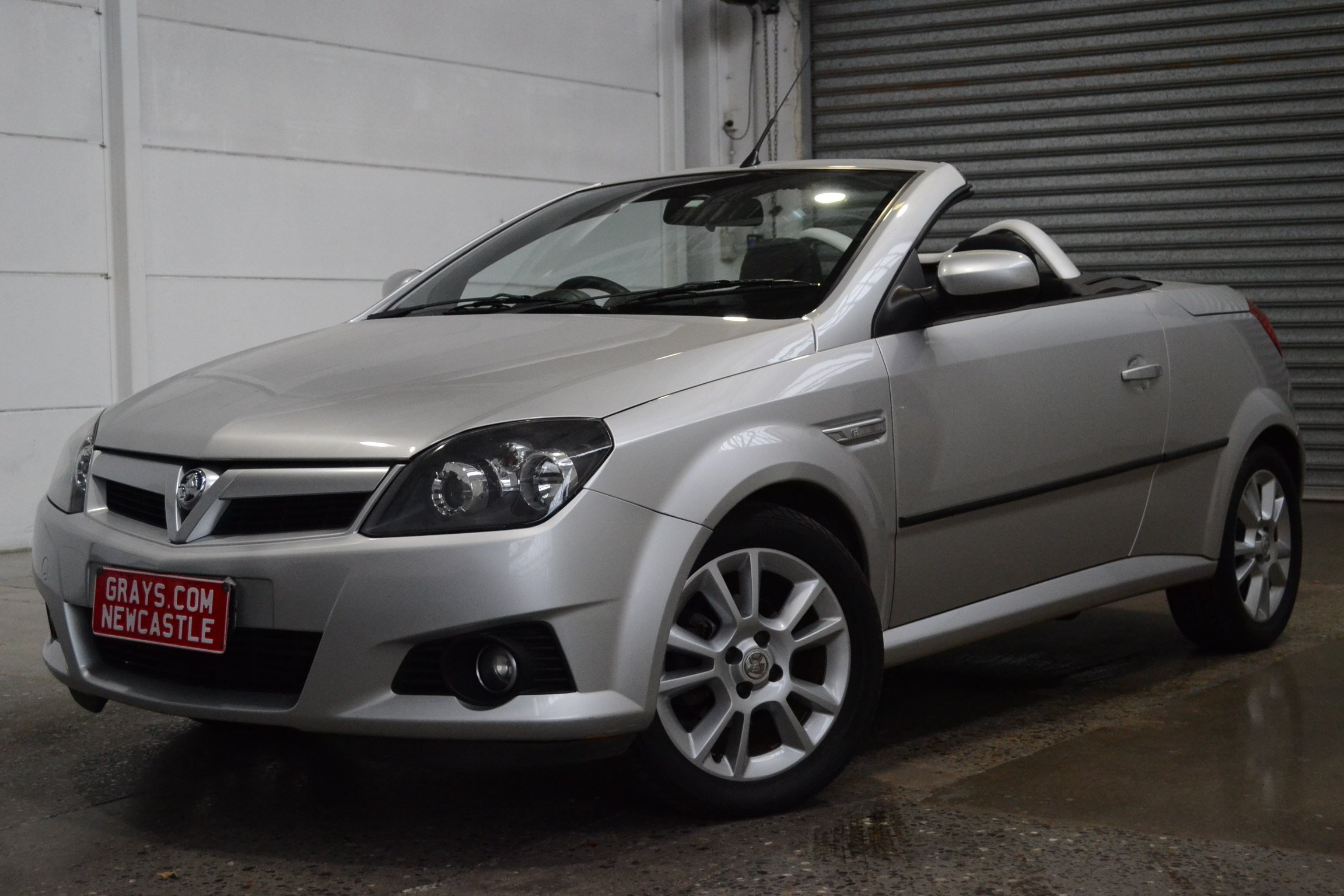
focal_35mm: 52
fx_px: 1960
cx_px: 672
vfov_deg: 25.8
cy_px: 448
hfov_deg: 37.9
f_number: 5
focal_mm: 35
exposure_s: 1/500
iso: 1600
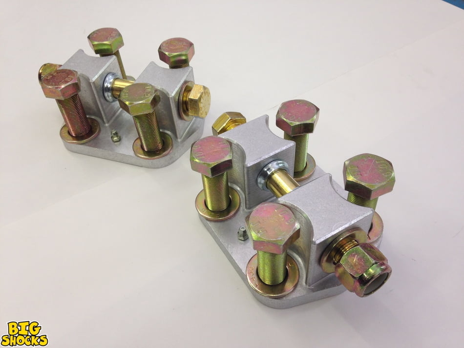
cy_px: 174
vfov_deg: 43.0
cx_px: 232
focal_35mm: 33
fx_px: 442
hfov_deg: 55.3
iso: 50
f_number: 2.4
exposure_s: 1/60
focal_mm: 4.12
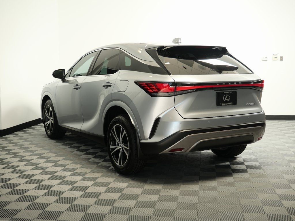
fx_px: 341
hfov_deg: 46.8
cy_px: 110
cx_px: 148
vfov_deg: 36.0
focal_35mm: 40
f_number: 4.5
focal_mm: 20
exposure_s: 1/200
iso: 250
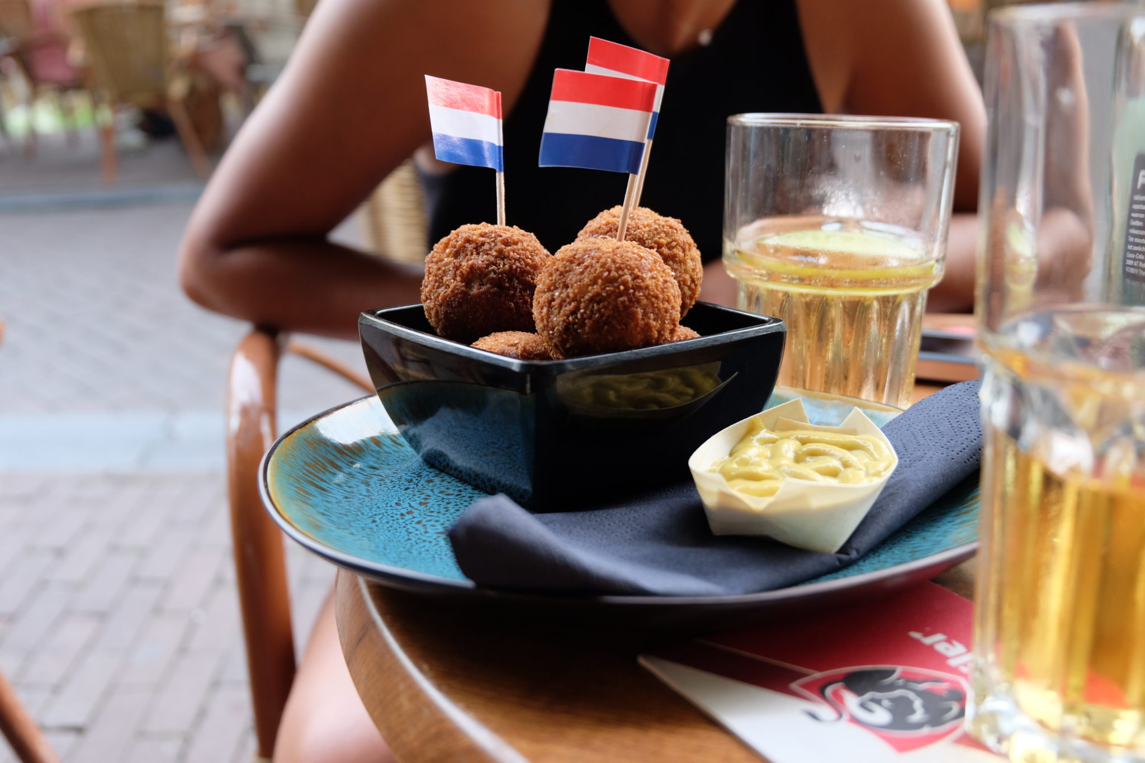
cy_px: 382
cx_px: 572
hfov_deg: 50.7
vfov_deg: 35.0
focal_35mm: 38
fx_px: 1208
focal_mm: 25.6
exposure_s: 1/50
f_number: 4.5
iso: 400
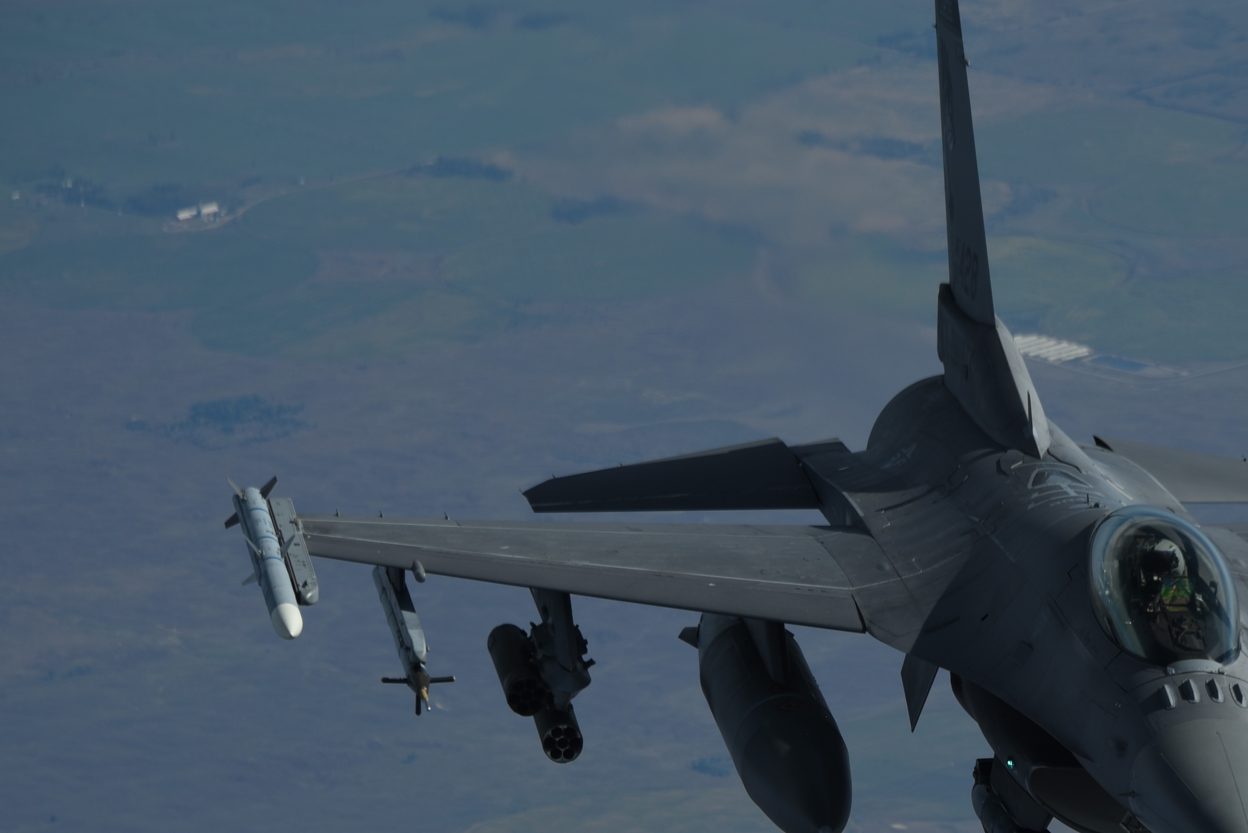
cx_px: 1023
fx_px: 11270
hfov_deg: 6.3
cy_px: 685
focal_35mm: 325
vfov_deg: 4.2
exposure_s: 1/800
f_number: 7.1
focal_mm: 160
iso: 100
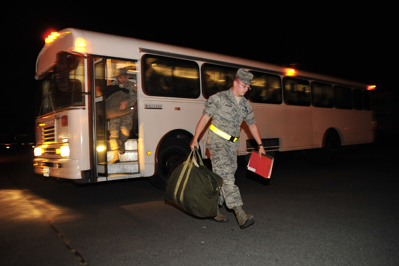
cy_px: 133
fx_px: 266
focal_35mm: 24
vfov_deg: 53.1
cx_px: 200
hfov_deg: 73.8
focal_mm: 24
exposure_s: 1/13
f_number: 2.8
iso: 2000
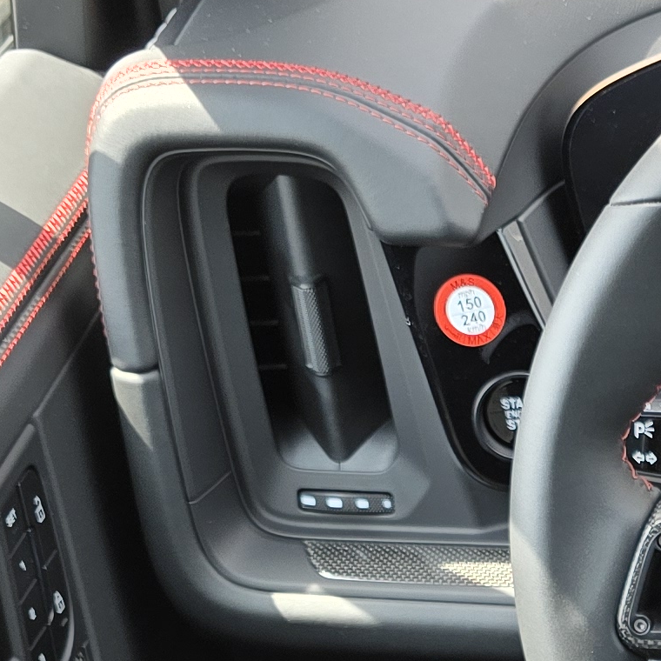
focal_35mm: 107
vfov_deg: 14.5
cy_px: 1153
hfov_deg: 15.0
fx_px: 2312
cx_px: 1011
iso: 50
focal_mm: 6.3
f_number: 1.7
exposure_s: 1/180
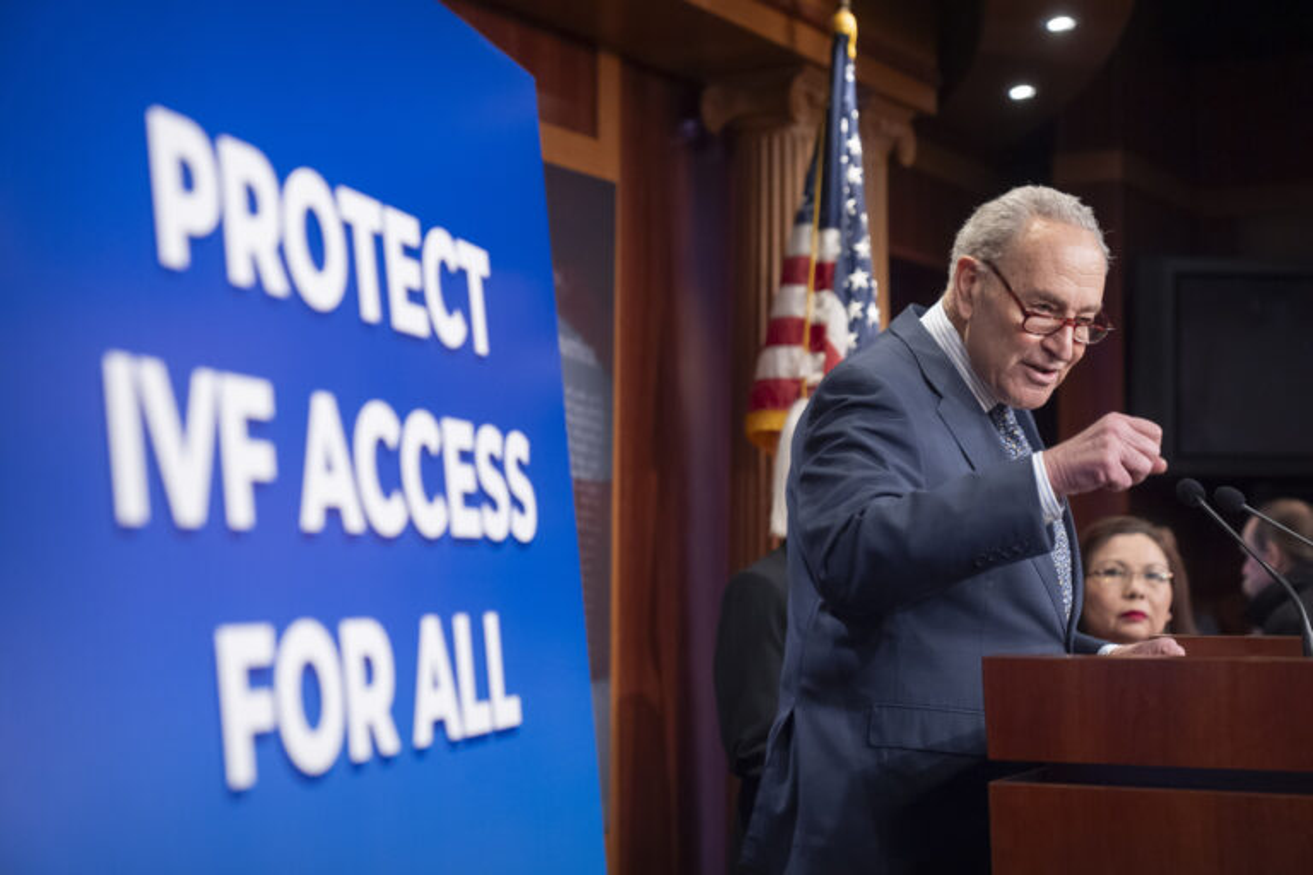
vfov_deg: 22.3
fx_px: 2225
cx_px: 656
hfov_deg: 32.9
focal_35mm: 61
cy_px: 438
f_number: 2.8
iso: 4000
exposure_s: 1/500
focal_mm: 61
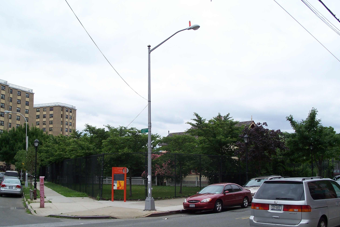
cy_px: 137
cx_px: 153
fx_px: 406
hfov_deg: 45.4
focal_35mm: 43
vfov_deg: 31.1
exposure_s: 1/400
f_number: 4
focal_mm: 7.8
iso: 64
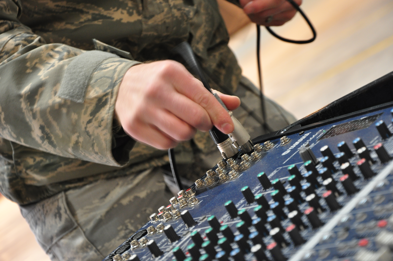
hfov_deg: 18.2
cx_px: 196
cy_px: 130
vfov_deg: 12.1
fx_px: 1227
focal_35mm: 112
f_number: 5.3
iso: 800
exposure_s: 1/10
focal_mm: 75
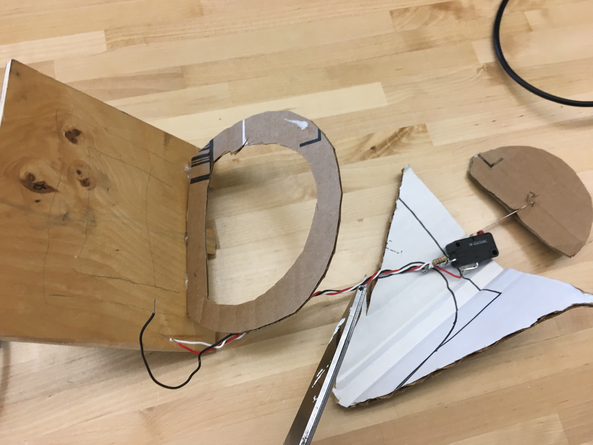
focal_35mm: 29
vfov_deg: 48.2
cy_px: 222
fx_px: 497
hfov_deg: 61.7
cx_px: 296
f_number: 2.2
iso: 50
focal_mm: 4.15
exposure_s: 1/30
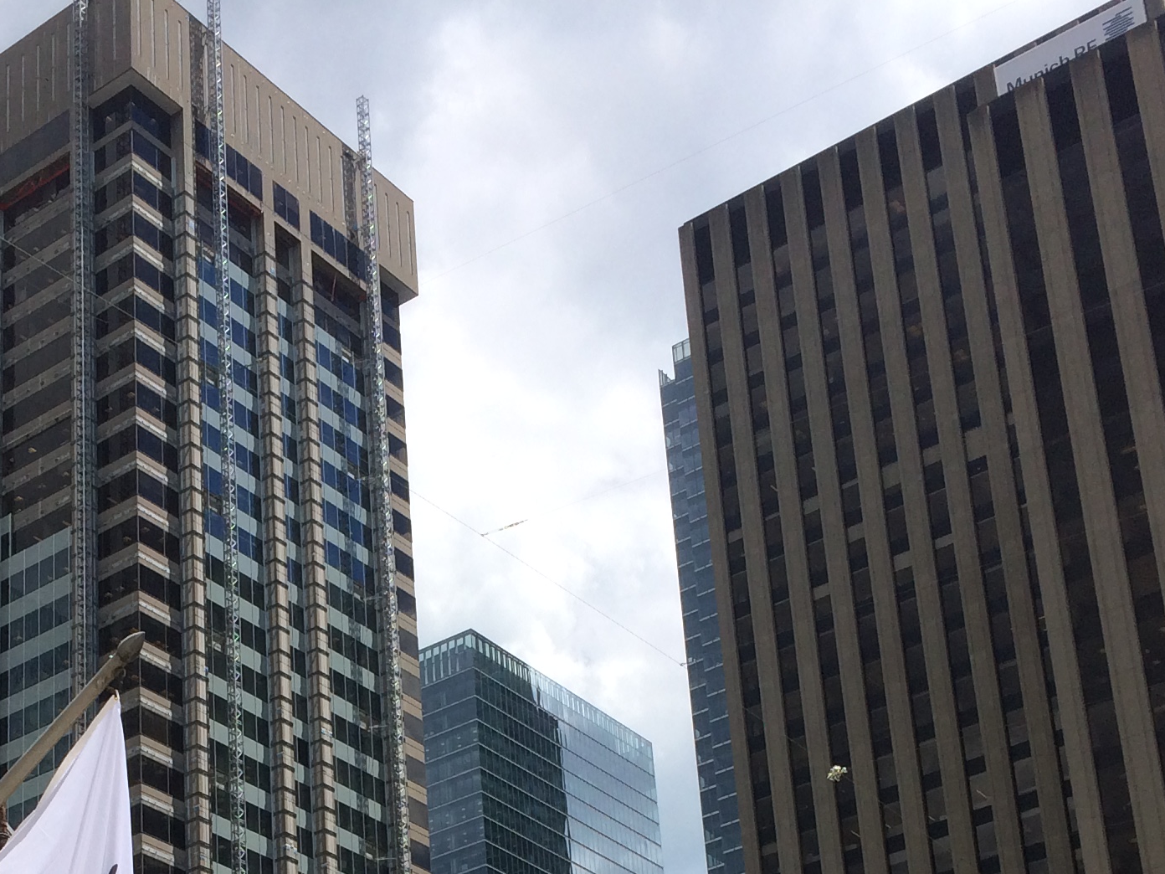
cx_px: 383
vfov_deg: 20.4
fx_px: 2289
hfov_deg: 28.4
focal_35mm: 68
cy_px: 1021
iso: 32
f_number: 2.2
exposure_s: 1/2740
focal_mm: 4.15
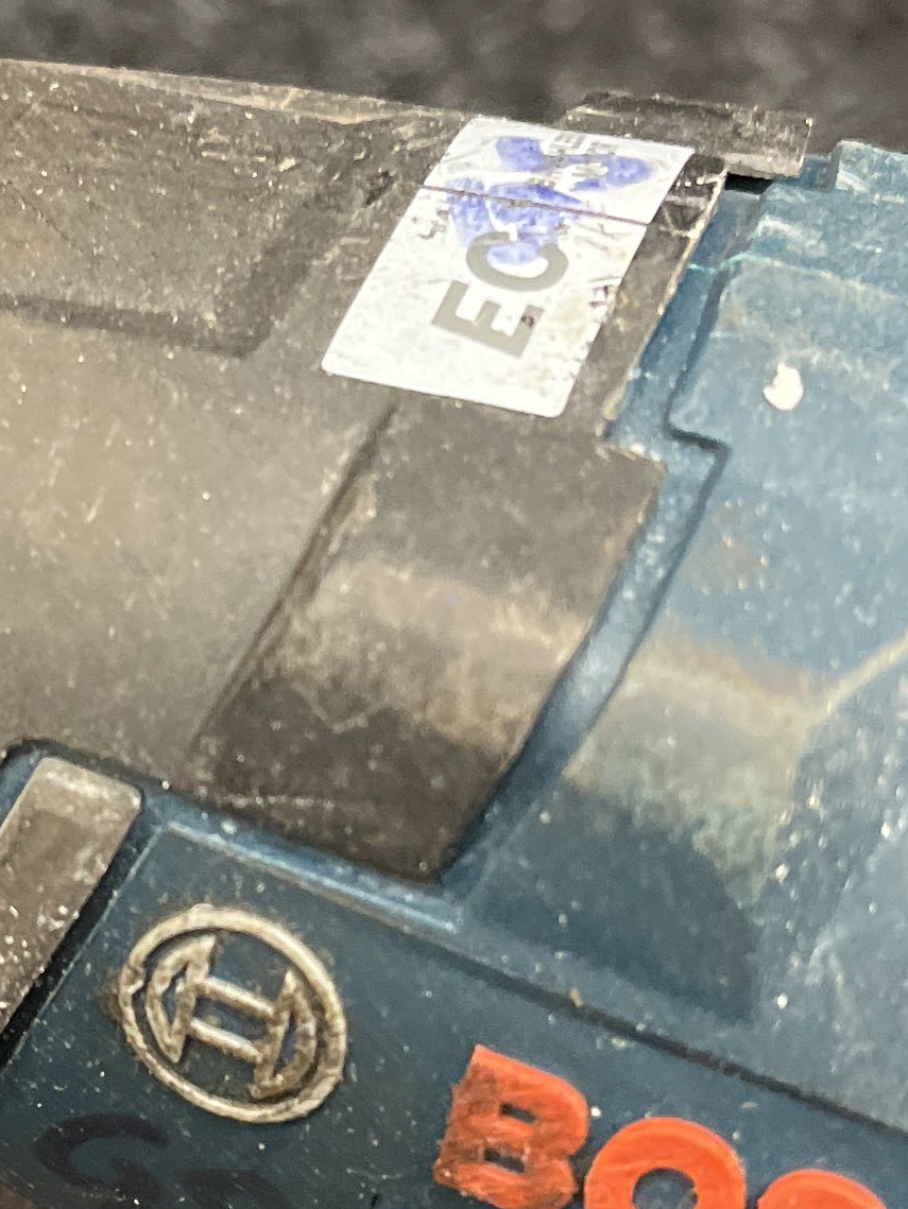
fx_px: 3216
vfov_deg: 21.3
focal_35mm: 92
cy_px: 539
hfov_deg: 15.6
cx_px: -106
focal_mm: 5.1
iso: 500
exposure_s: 1/60
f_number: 1.6
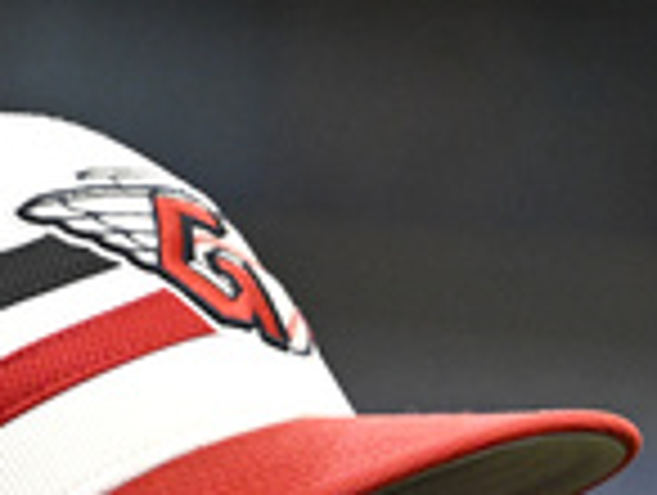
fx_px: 25589
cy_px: 1181
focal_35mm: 1346
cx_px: 788
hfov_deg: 1.5
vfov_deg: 1.1
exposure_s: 1/1250
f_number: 2.8
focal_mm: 200
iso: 2000
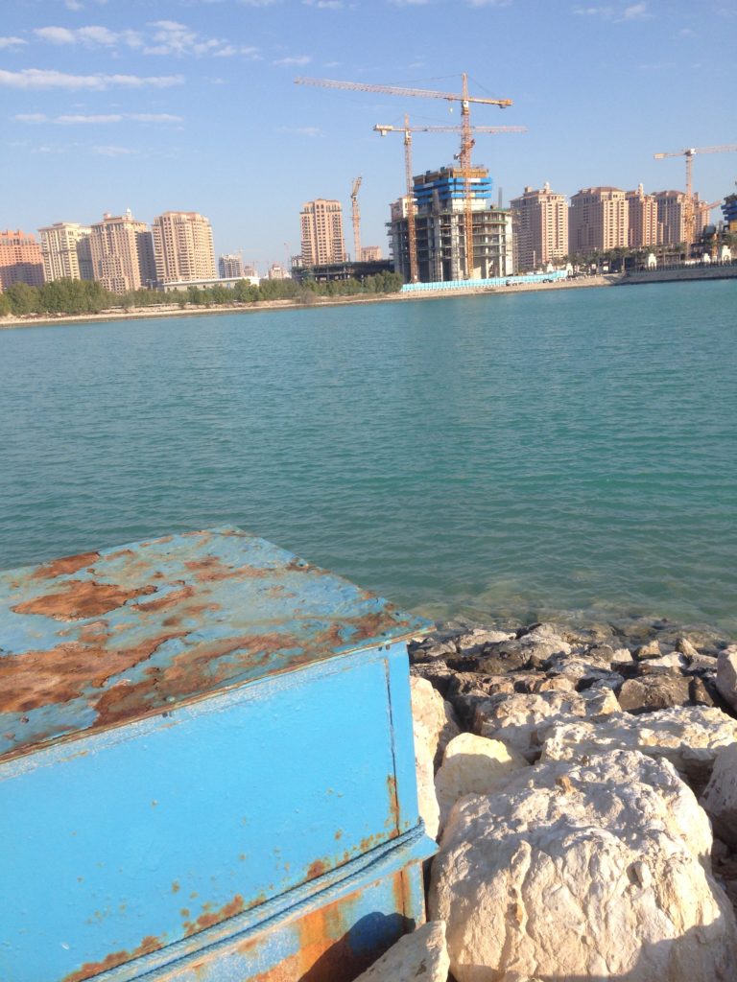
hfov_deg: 42.9
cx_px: 368
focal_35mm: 33
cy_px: 491
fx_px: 937
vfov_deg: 55.4
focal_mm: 4.12
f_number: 2.4
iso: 50
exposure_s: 1/1232
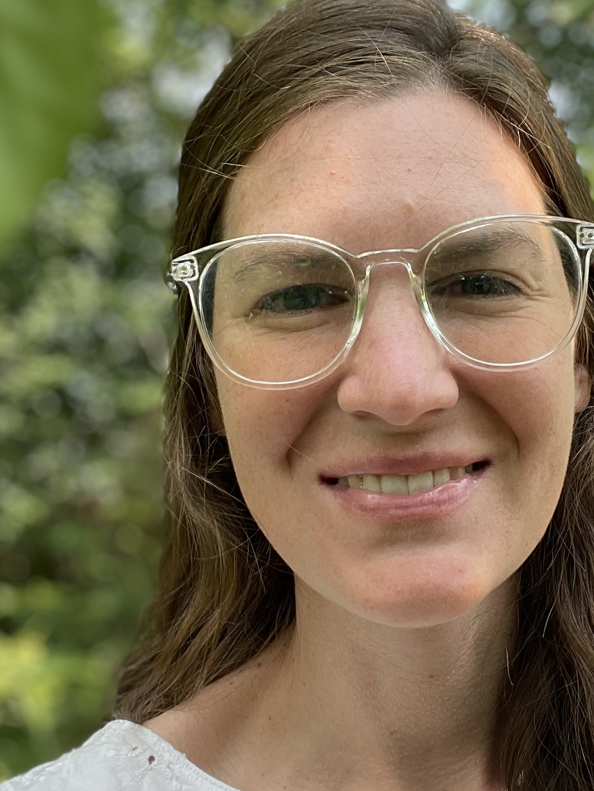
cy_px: 426
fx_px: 1144
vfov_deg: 38.2
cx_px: 418
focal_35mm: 50
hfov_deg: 28.8
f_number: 2.2
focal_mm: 2.71
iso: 25
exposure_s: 1/121
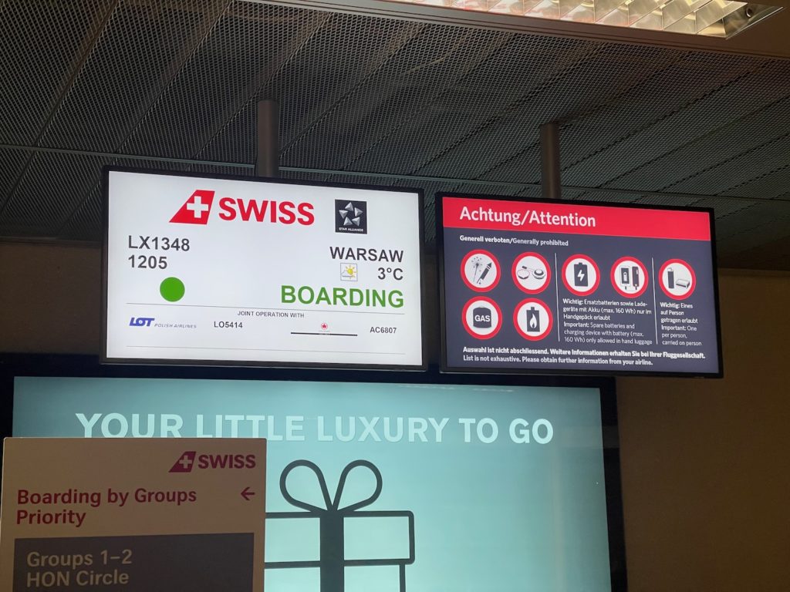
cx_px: 395
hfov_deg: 30.3
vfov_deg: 22.9
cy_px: 296
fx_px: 1461
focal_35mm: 64
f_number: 2.2
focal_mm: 7.5
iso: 200
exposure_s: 1/100
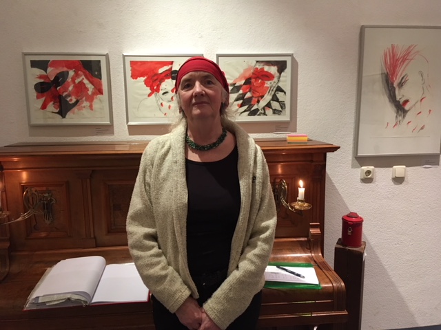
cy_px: 165
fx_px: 369
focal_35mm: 29
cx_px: 220
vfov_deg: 48.2
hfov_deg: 61.7
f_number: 2.2
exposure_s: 1/33
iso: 200
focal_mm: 4.15
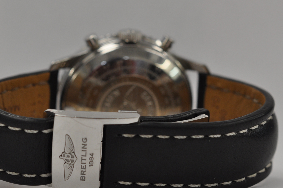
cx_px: 133
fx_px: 1115
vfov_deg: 9.6
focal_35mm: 142
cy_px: 101
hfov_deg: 14.5
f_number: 5.6
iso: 450
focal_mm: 60
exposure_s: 1/125
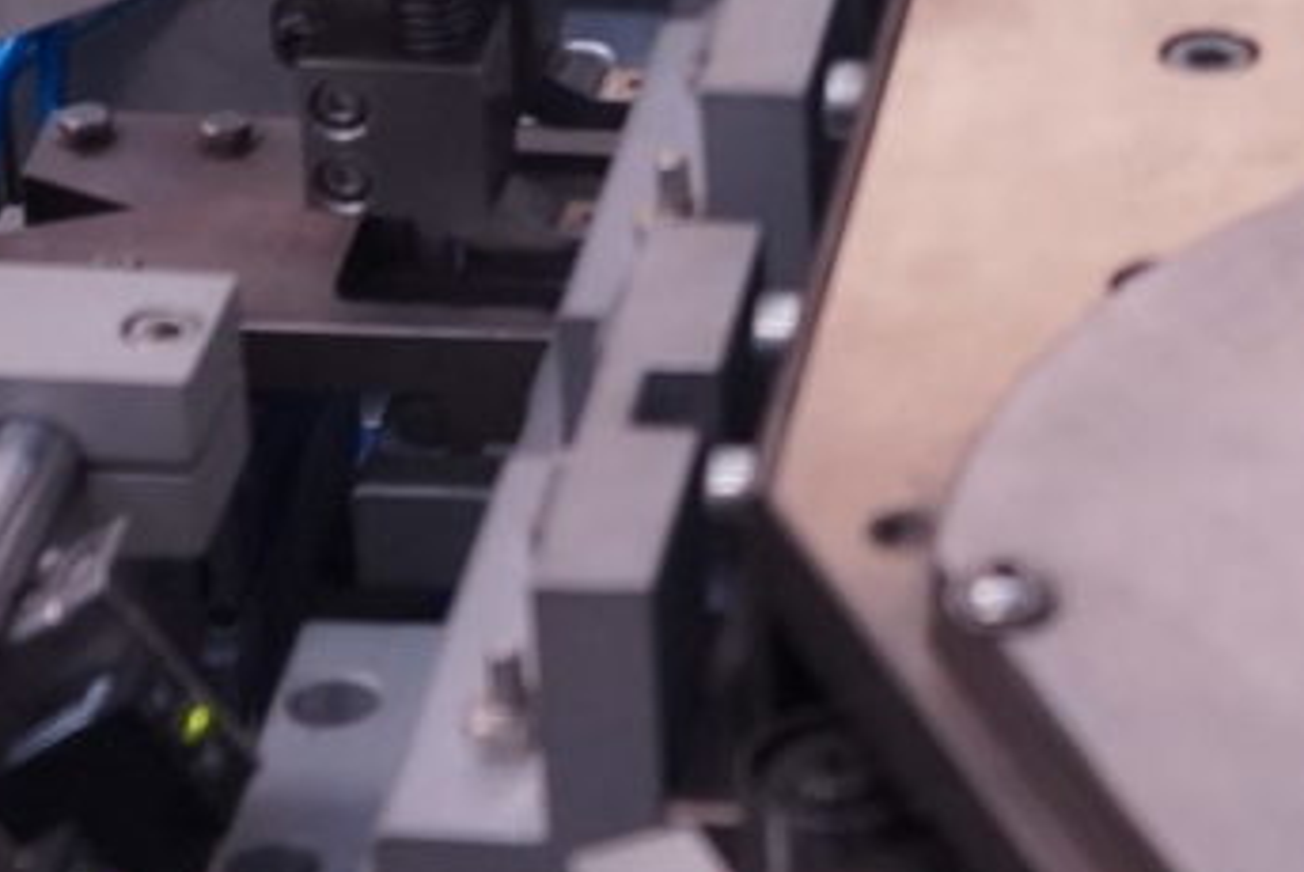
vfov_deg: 7.2
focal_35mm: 184
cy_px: -861
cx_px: 1664
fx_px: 6670
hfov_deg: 10.9
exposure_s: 1/25
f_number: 4.5
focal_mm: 22
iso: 400
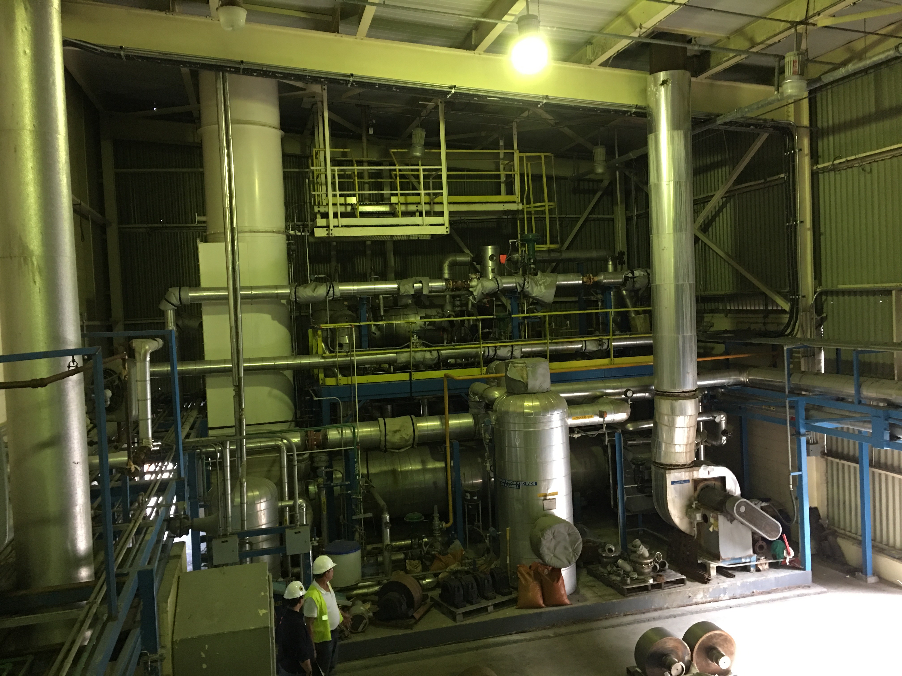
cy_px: 338
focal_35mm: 29
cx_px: 451
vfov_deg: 48.2
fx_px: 756
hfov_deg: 61.7
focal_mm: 4.15
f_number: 2.2
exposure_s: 1/4
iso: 50
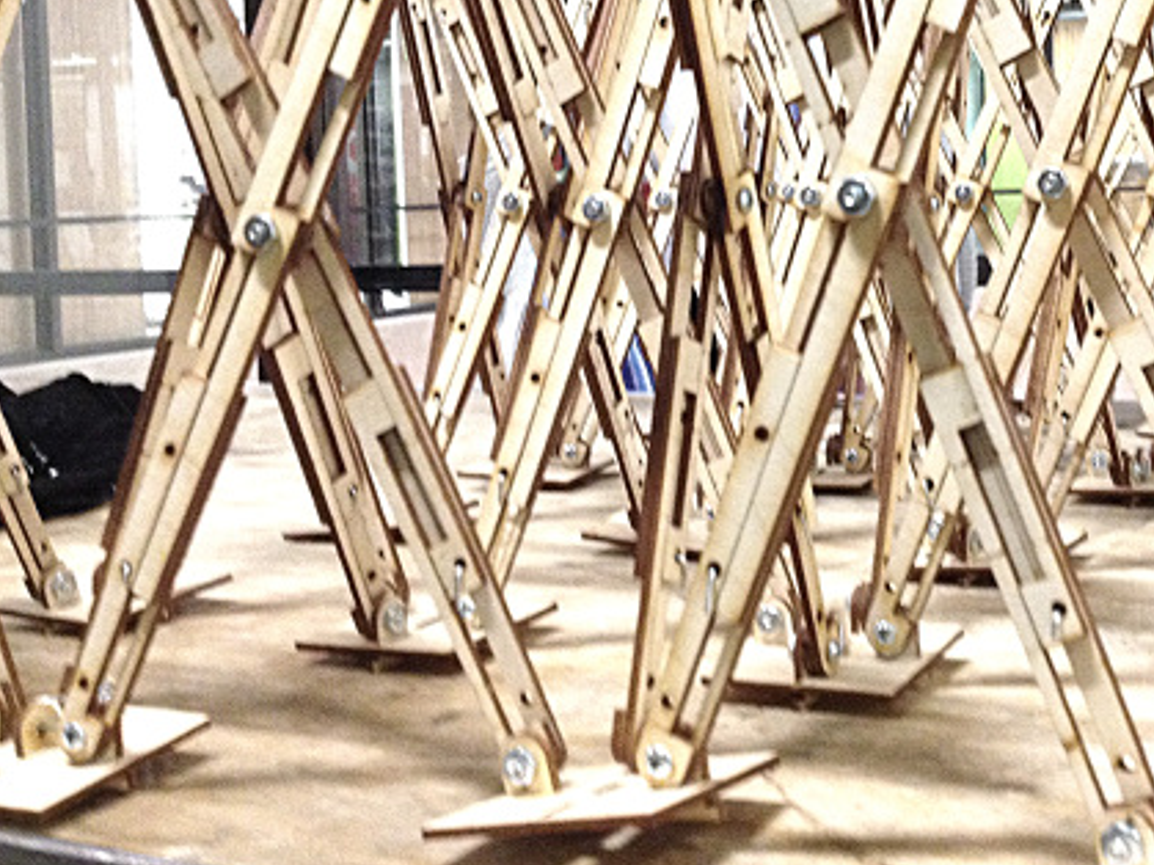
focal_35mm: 56
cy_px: 245
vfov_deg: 25.9
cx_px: 870
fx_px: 1866
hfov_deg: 33.6
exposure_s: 1/20
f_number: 2.4
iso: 400
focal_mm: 4.28
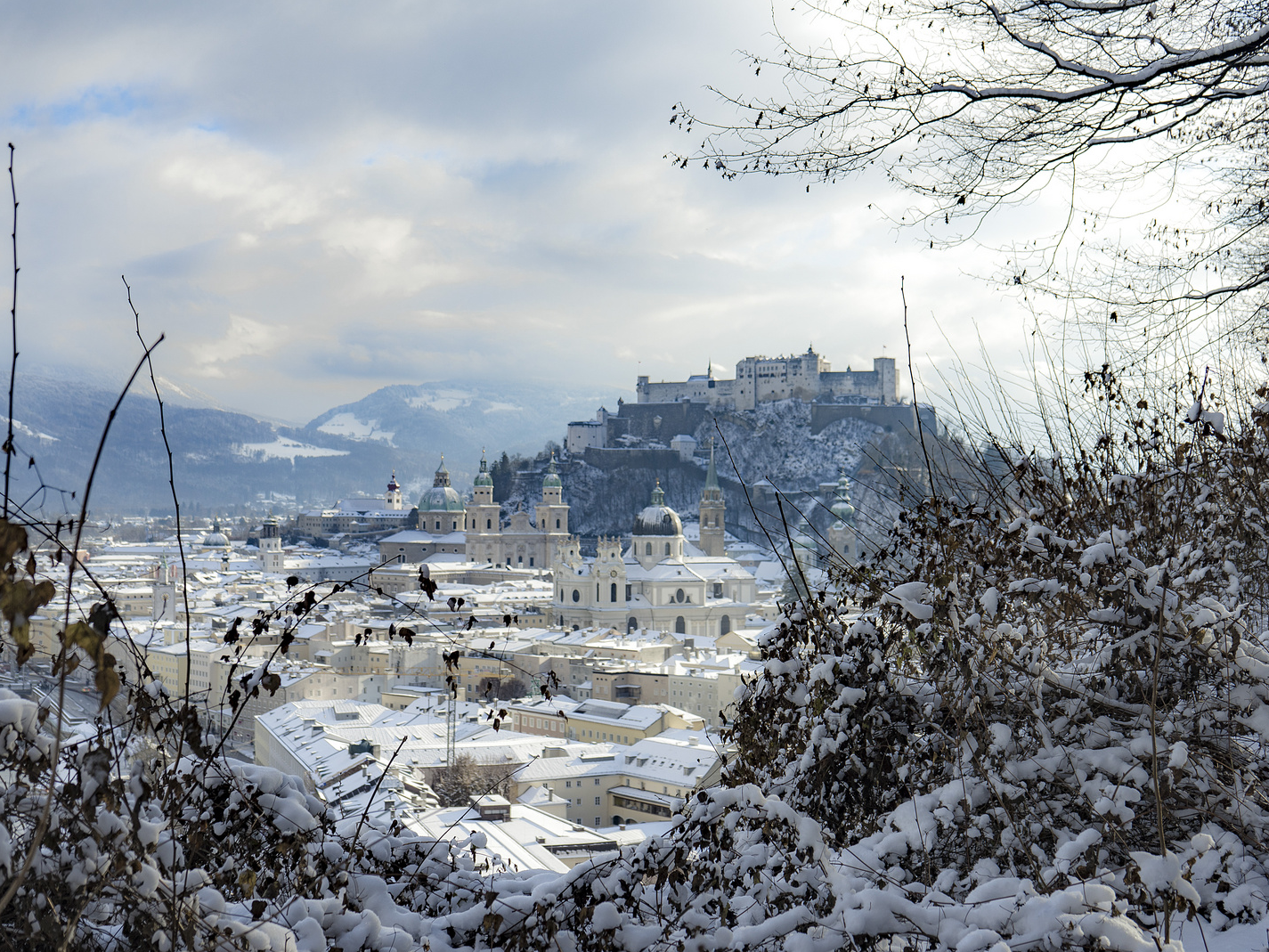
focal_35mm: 47
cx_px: 577
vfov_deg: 30.9
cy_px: 479
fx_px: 1723
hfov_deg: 40.4
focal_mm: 43
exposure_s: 1/320
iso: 100
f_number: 8
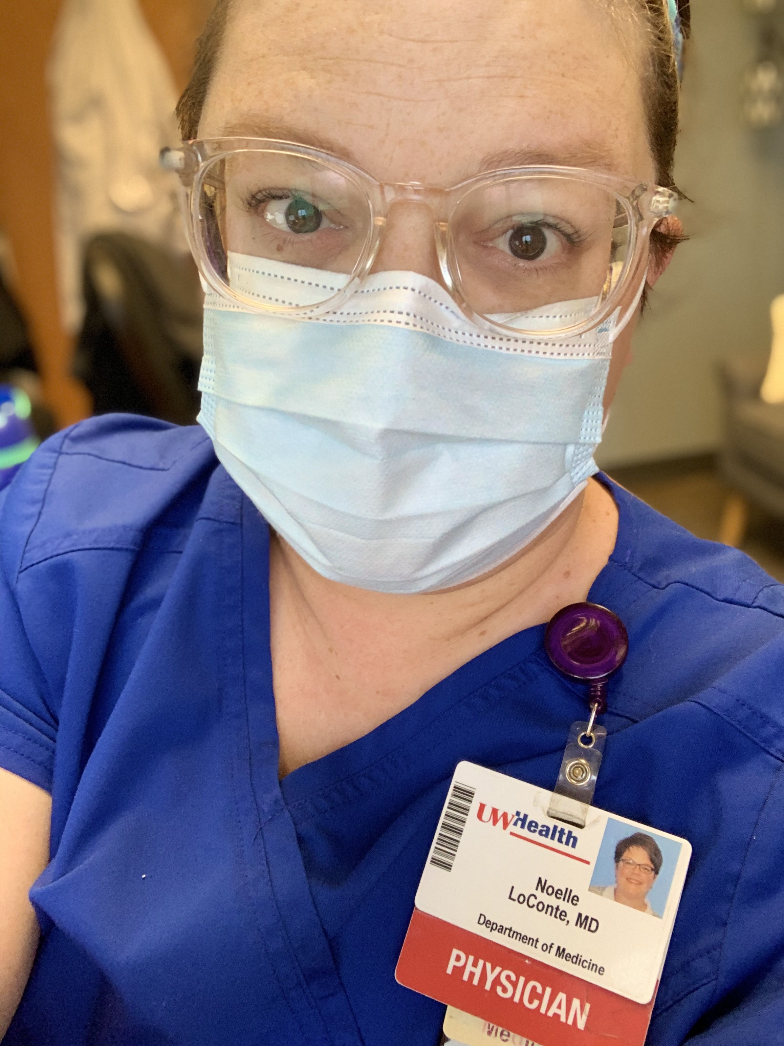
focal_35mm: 32
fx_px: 966
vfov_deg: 56.8
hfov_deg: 44.2
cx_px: 392
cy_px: 523
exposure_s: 1/60
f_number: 2.2
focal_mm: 2.87
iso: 250
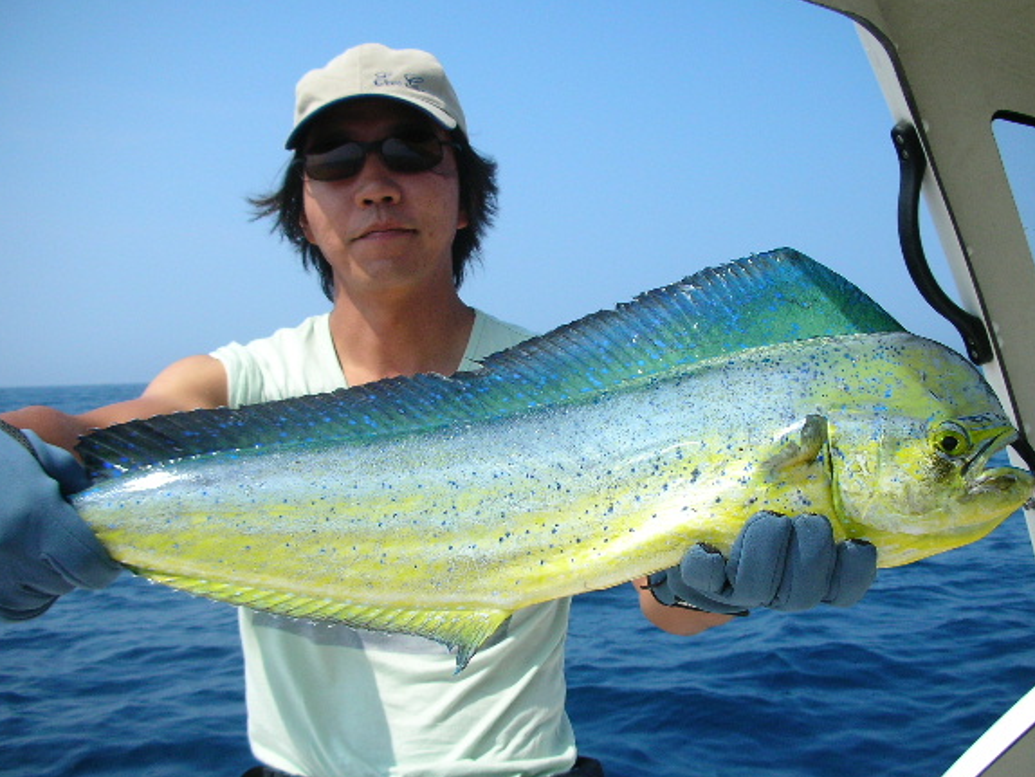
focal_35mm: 39
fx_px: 1167
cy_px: 413
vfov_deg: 36.8
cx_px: 550
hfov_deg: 47.8
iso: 50
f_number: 8.5
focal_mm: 5.8
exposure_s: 1/158
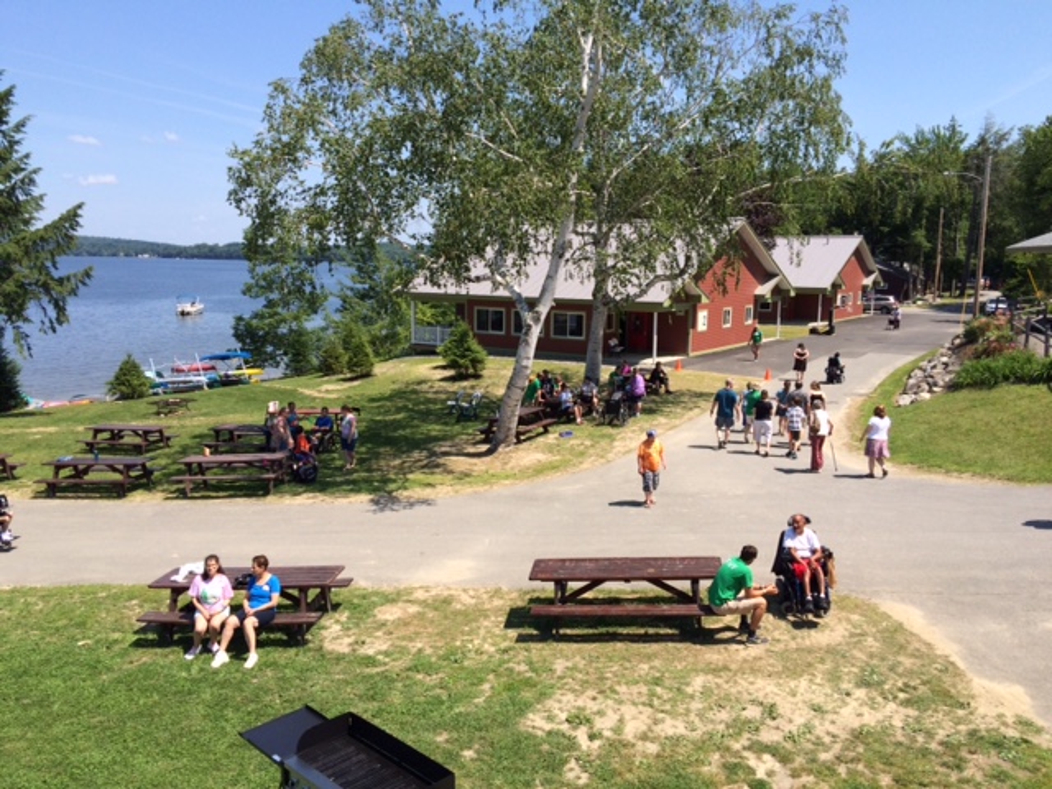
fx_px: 881
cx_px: 526
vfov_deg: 48.2
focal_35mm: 29
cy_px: 394
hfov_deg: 61.7
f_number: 2.2
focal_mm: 4.15
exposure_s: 1/1709
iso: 32
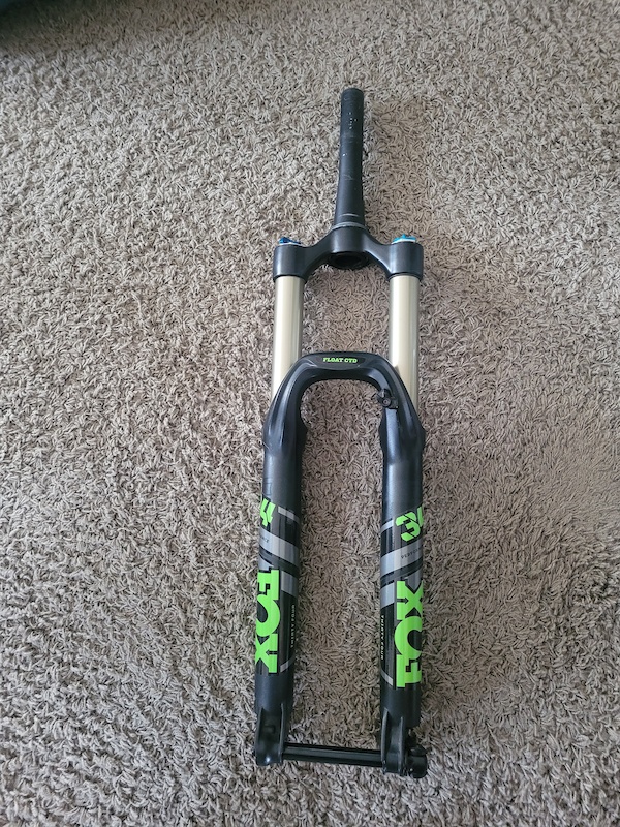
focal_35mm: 26
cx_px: 310
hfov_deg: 53.1
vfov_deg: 67.3
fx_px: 621
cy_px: 414
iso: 640
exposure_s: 1/30
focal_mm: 5.4
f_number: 1.8
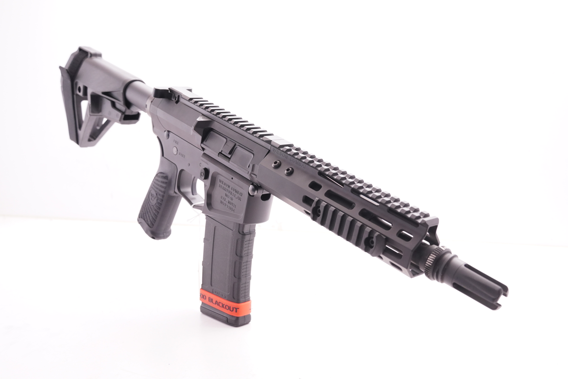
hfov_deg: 47.9
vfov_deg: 33.1
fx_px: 639
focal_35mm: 40
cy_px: 190
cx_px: 284
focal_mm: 27
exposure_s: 1/125
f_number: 5.6
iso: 1000
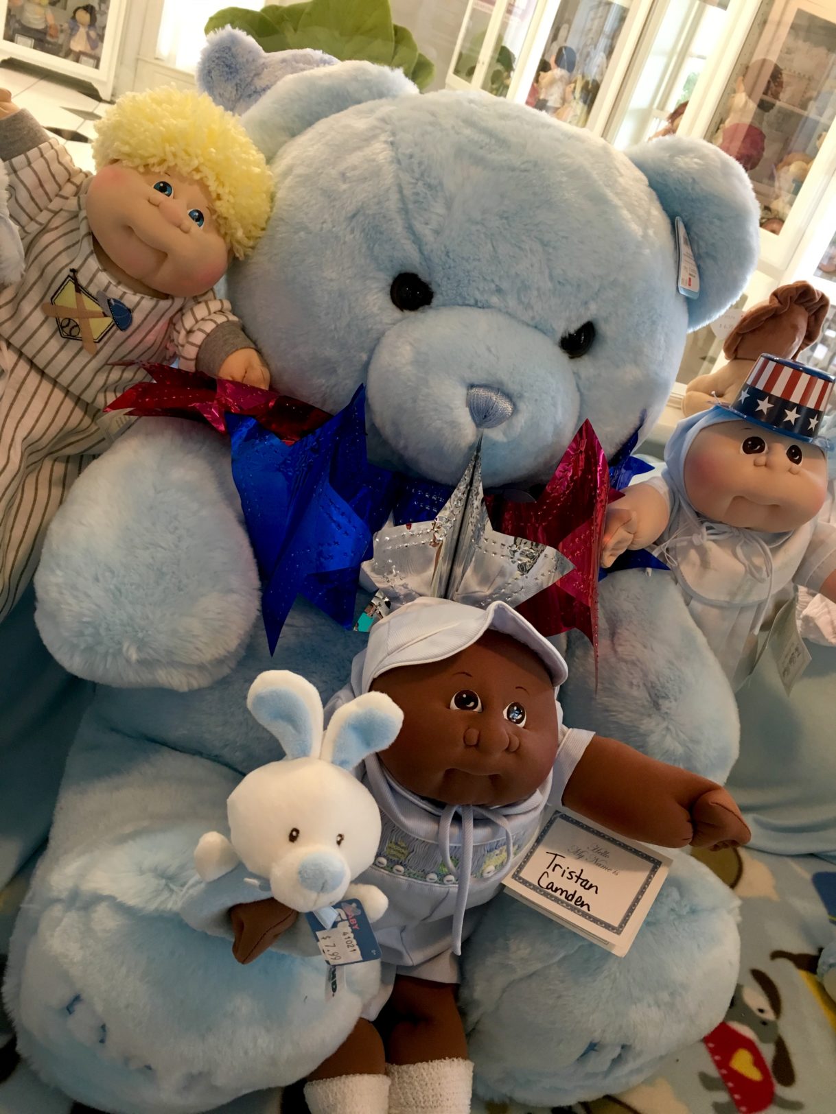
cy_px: 557
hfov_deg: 48.2
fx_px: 934
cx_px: 418
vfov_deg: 61.7
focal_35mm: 29
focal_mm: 4.15
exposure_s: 1/30
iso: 100
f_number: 2.2
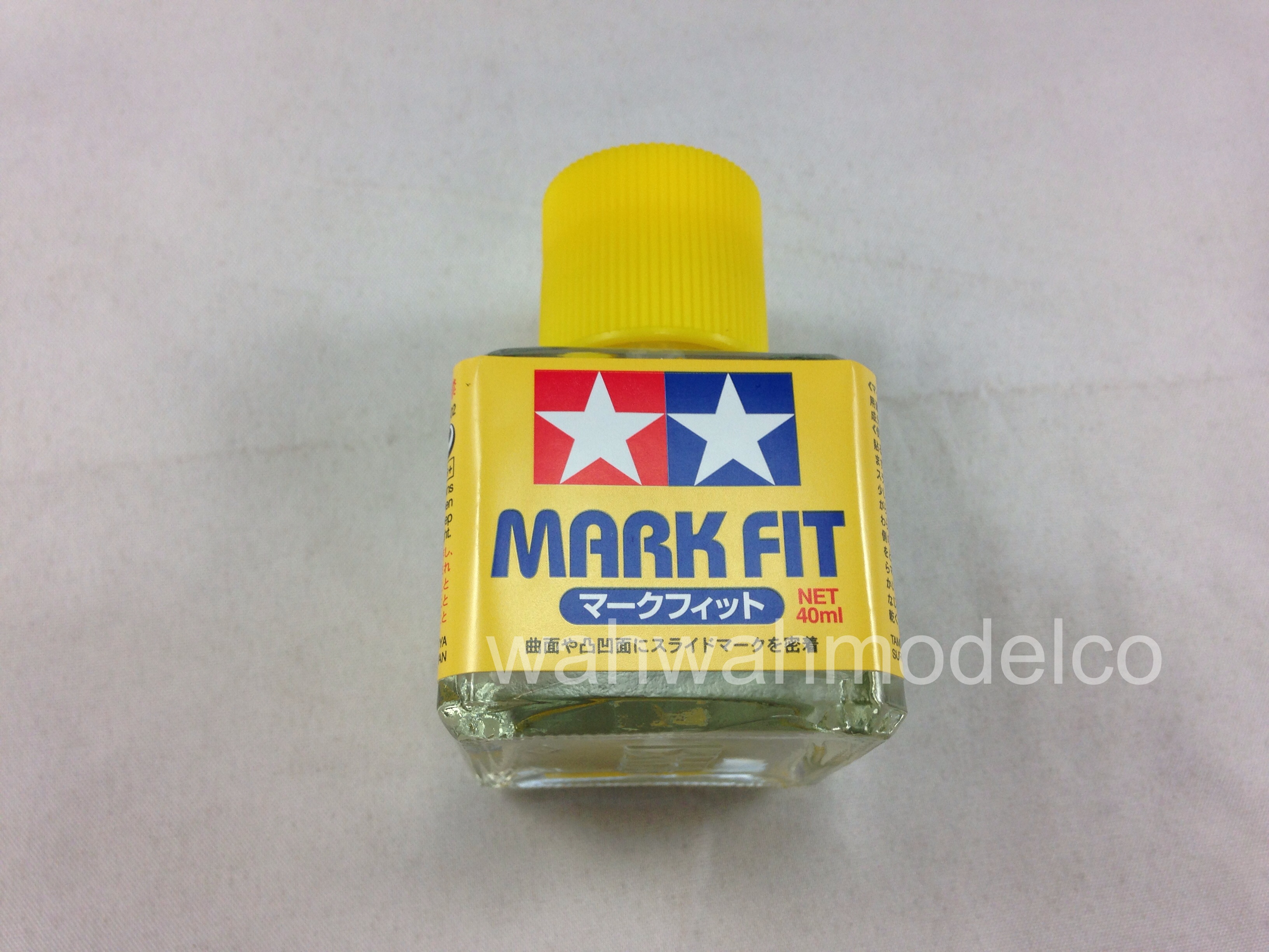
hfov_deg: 55.4
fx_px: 1210
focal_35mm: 33
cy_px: 476
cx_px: 634
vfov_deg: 42.9
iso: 50
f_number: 2.4
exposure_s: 1/60
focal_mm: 4.12
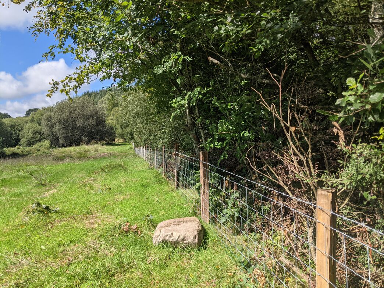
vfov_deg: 51.4
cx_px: 192
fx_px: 300
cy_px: 144
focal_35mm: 27
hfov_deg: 65.3
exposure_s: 1/3344
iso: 50
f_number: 1.8
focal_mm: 4.44
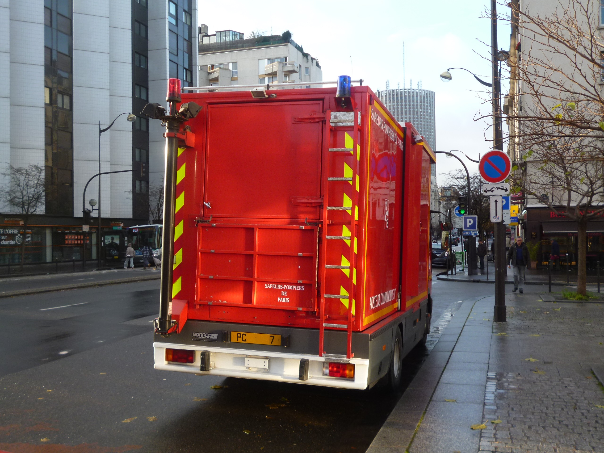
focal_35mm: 36
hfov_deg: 51.4
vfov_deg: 39.7
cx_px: 302
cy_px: 226
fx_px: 628
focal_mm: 6.4
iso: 100
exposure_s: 1/125
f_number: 3.5
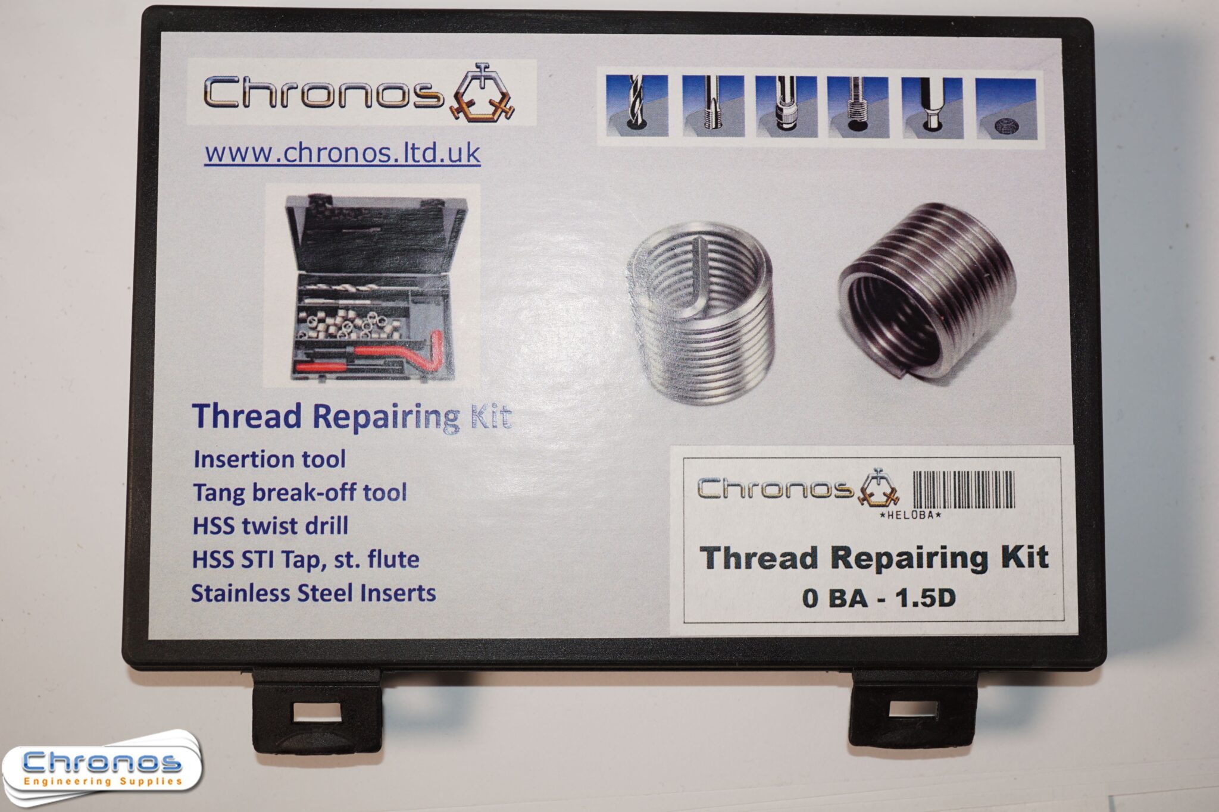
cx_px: 610
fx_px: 1524
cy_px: 406
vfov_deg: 29.9
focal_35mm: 45
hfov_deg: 43.6
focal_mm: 30
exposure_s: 1/80
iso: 100
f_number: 6.3
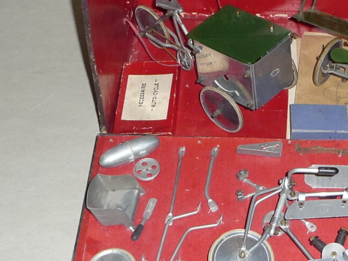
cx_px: 318
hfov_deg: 20.8
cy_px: 84
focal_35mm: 92
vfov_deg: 16.0
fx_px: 925
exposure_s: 1/30
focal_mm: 5
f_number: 3.4
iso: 125
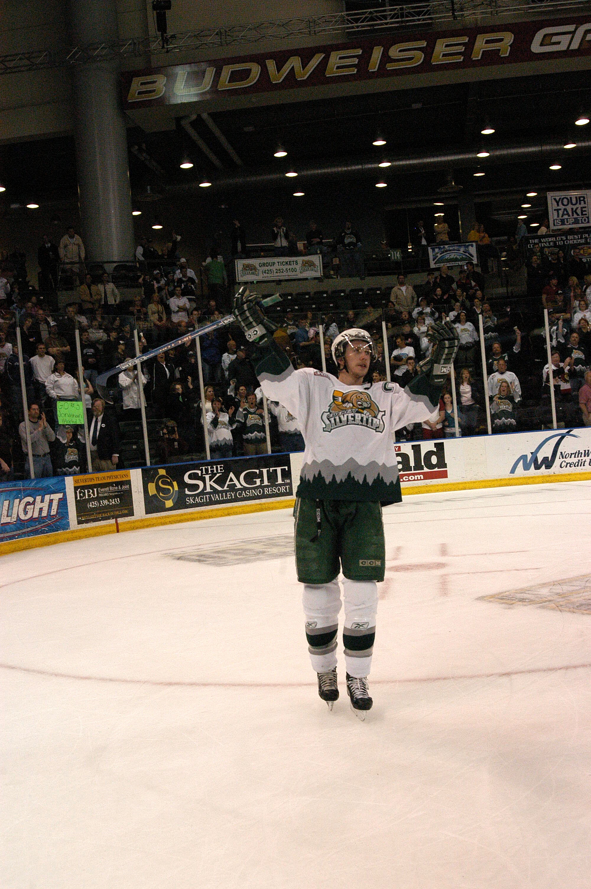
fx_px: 1036
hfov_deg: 31.8
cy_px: 444
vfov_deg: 46.4
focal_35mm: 42
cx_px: 296
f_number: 5.6
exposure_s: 1/320
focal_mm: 28
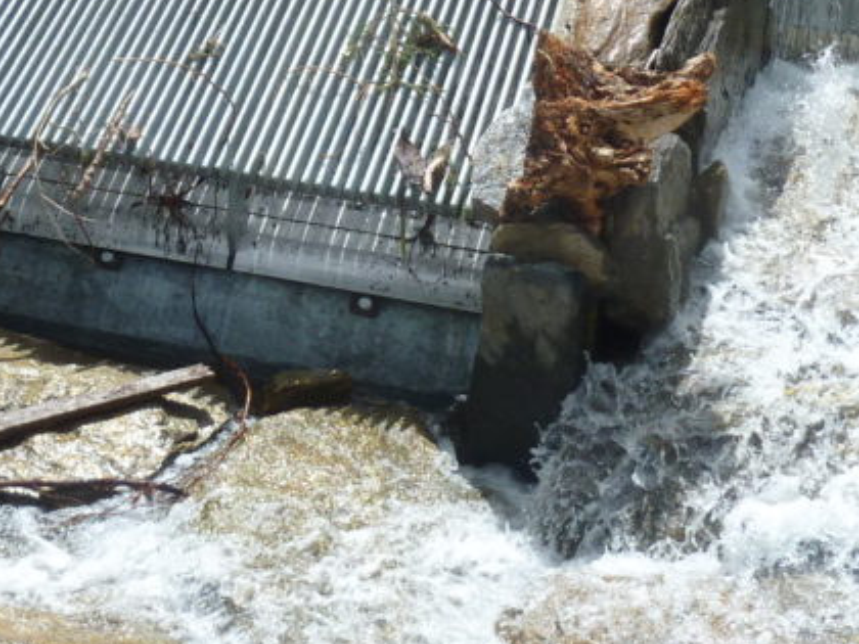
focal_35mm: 61
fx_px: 1514
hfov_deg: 31.5
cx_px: 319
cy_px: 149
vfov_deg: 23.7
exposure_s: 1/800
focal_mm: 4.1
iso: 80
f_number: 3.3
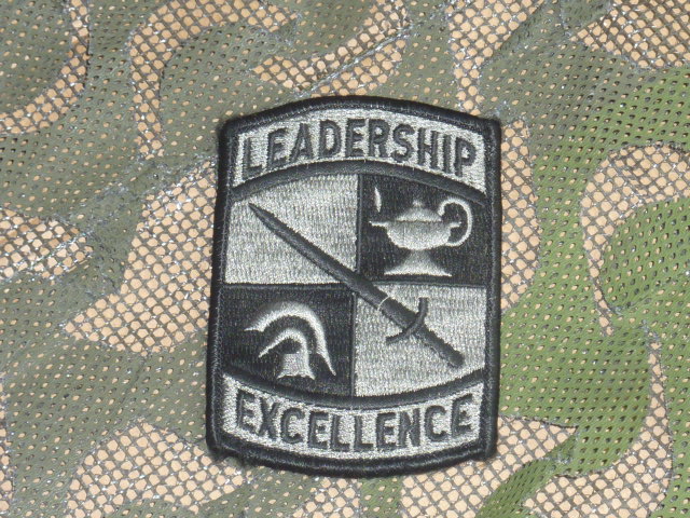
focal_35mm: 140
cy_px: 259
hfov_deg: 14.1
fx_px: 2791
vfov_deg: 10.6
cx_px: 345
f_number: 4.2
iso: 100
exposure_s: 1/40
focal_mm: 12.8
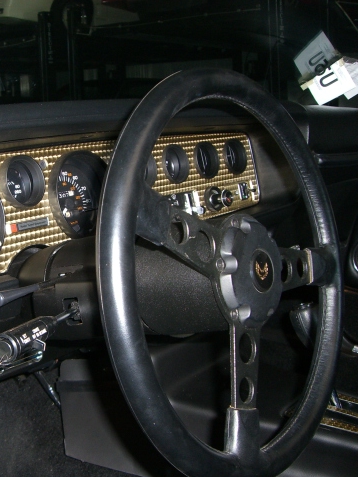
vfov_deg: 37.5
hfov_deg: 27.9
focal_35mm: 51
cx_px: 68
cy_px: 238
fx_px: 703
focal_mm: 6.2
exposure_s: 1/60
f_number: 2.7
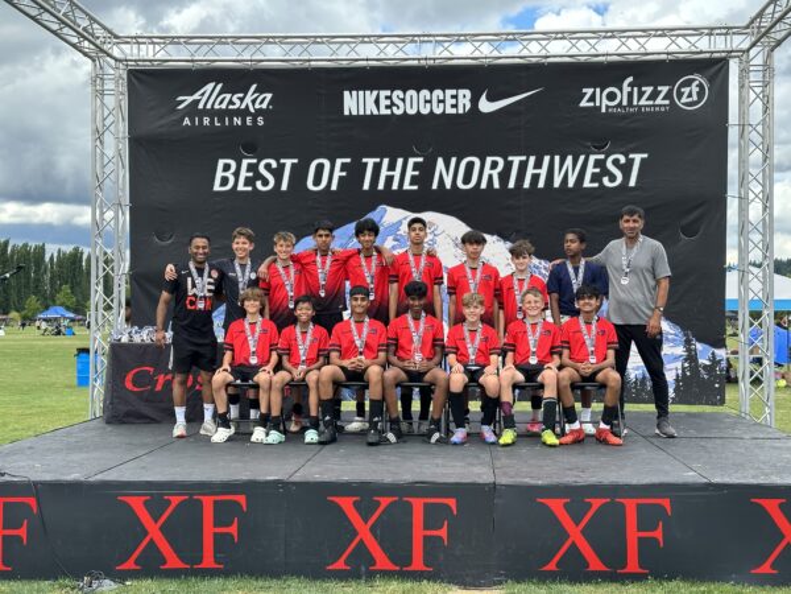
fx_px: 1097
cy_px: 297
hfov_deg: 39.7
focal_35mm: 48
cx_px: 396
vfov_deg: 30.3
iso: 64
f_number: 1.78
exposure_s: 1/1212
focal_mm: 6.86
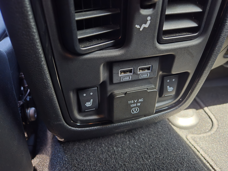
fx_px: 151
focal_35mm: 23
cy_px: 86
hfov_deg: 73.9
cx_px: 114
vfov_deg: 58.9
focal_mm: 5.4
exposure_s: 1/30
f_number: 1.8
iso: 2500
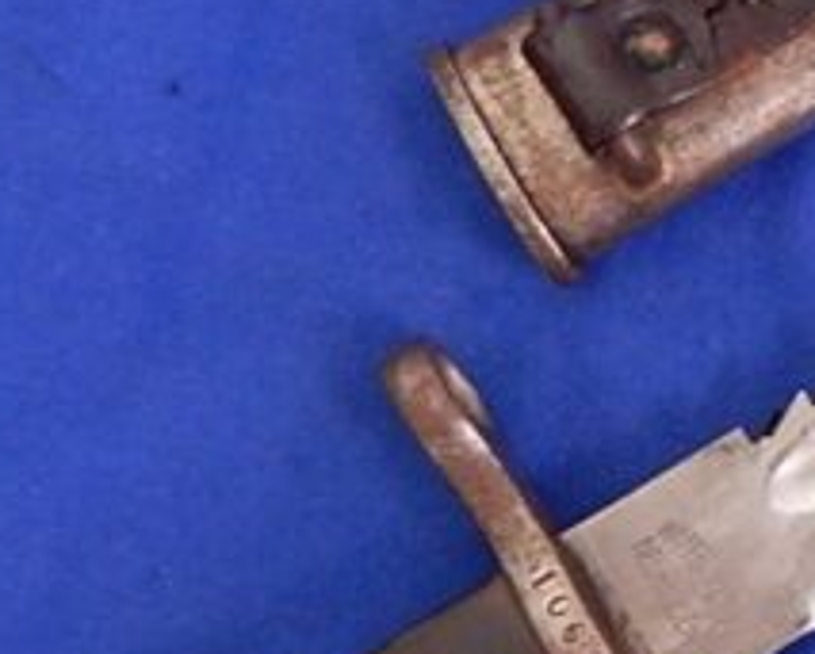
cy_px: 38
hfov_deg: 16.3
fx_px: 2488
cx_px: 1366
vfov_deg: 14.8
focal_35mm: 103
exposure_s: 1/15
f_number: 3
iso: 400
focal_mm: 4
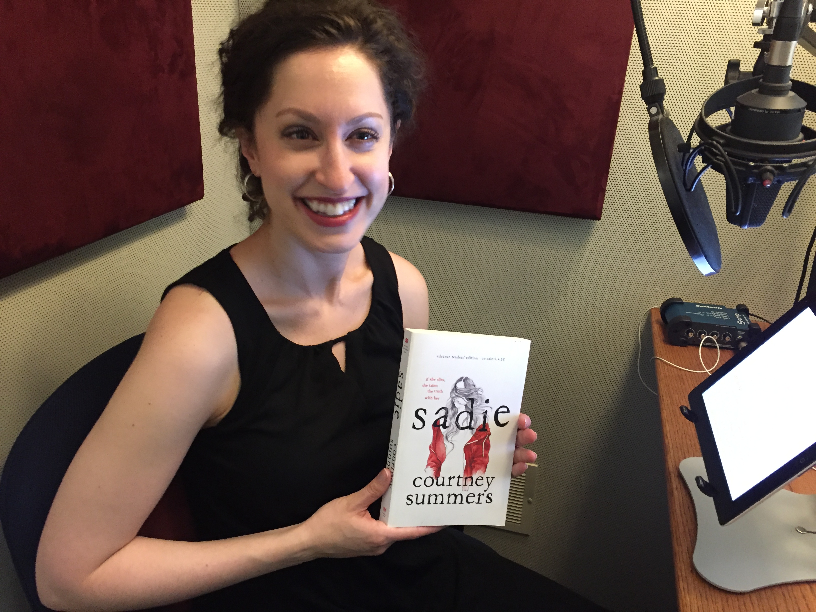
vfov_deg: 48.2
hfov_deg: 61.7
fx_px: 684
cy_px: 306
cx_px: 408
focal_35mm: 29
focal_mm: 4.15
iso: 250
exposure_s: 1/15
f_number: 2.2
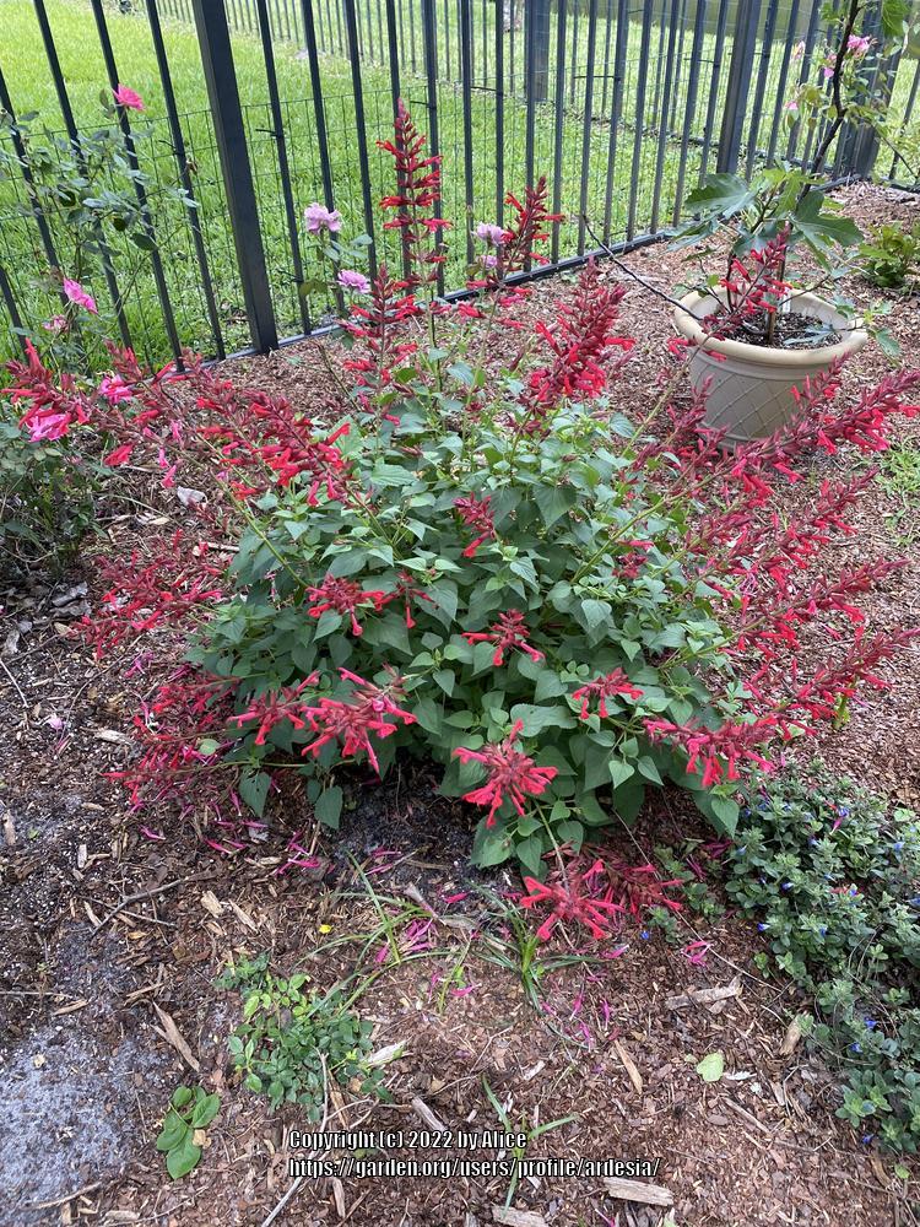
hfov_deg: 53.1
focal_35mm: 26
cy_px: 614
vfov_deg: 67.3
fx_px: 921
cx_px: 460
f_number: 1.8
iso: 32
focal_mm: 4.25
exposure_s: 1/152
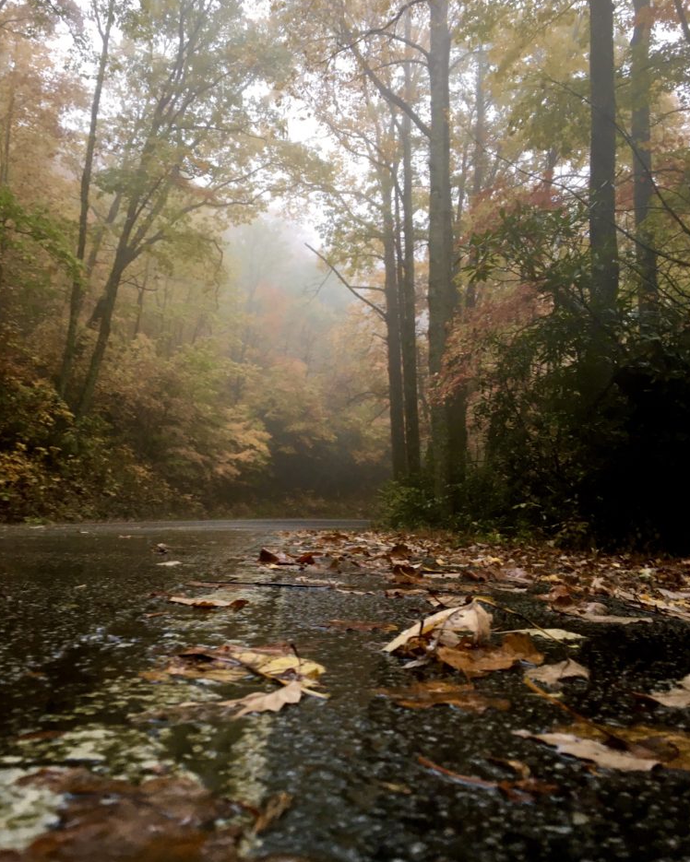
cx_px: 345
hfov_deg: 47.1
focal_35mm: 31
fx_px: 791
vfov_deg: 57.2
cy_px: 436
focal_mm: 4.15
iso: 25
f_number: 2.2
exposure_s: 1/30
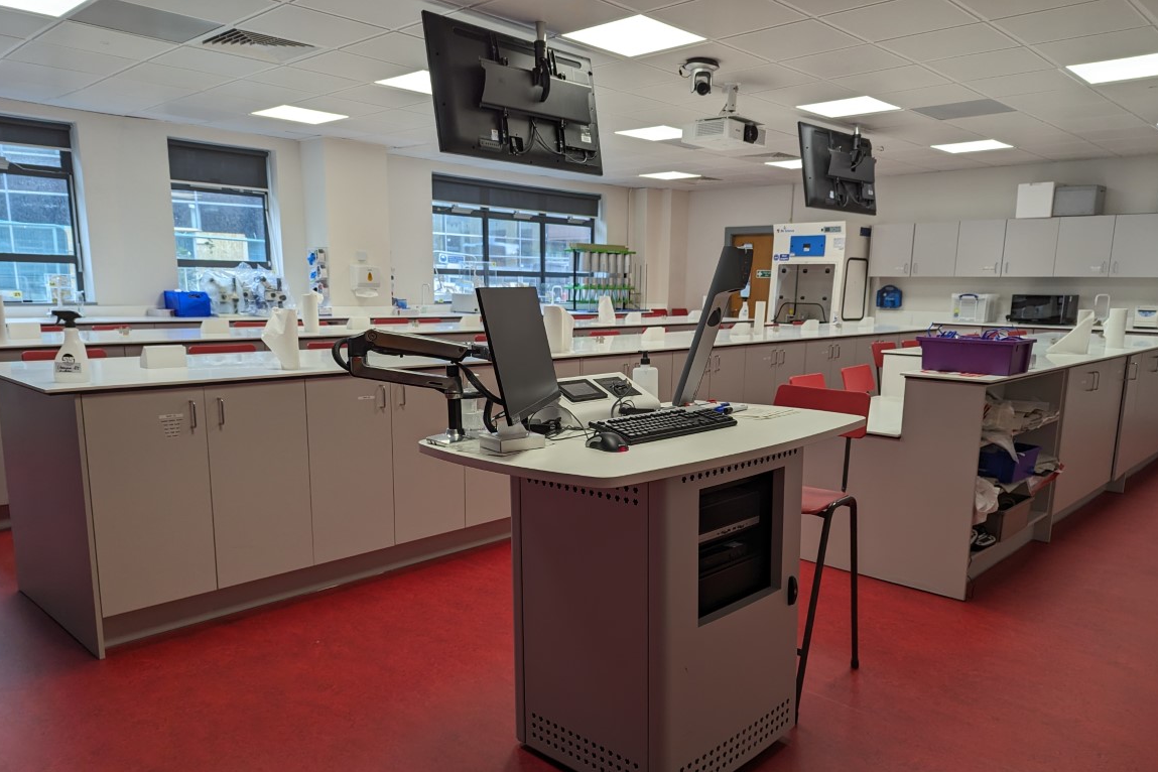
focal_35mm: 26
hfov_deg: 69.4
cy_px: 453
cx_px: 597
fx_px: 836
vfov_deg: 49.3
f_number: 1.85
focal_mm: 6.81
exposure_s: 1/100
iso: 54
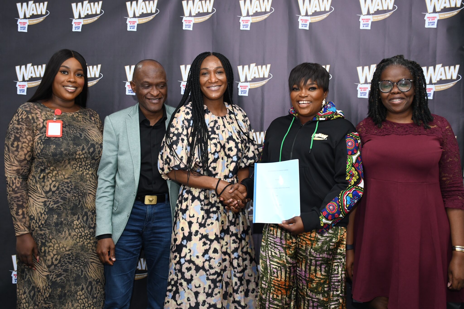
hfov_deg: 55.8
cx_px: 232
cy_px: 154
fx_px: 438
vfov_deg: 38.9
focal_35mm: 34
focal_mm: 23
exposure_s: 1/125
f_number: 5.6
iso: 800
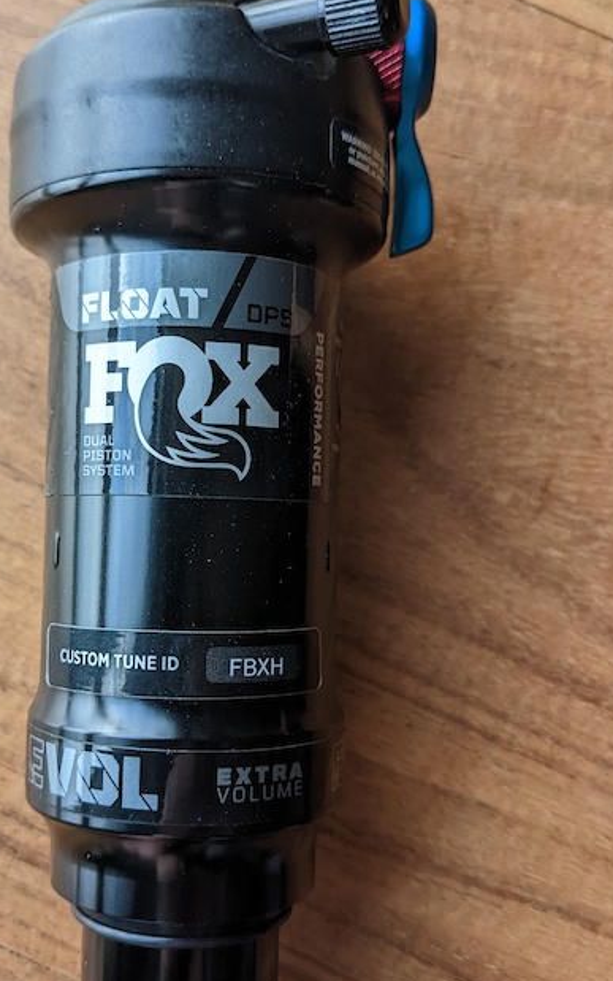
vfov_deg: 52.7
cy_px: 482
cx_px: 222
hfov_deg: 34.2
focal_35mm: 37
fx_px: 989
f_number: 1.73
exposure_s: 1/99.9
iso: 105
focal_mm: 4.38
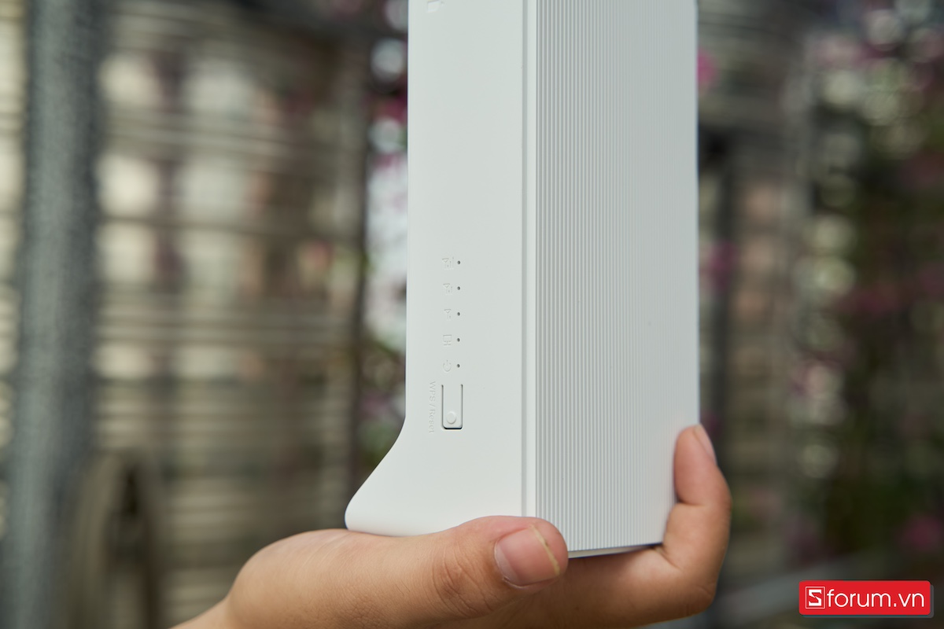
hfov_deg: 37.5
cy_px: 314
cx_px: 472
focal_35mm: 53
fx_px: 1390
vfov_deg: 25.5
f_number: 6.3
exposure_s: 1/200
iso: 100
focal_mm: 53
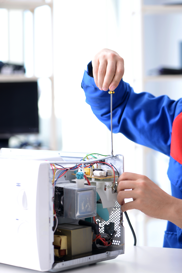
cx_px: 91
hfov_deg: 13.1
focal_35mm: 105
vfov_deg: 19.4
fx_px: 795
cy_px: 136
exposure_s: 1/100
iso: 160
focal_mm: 105
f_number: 5
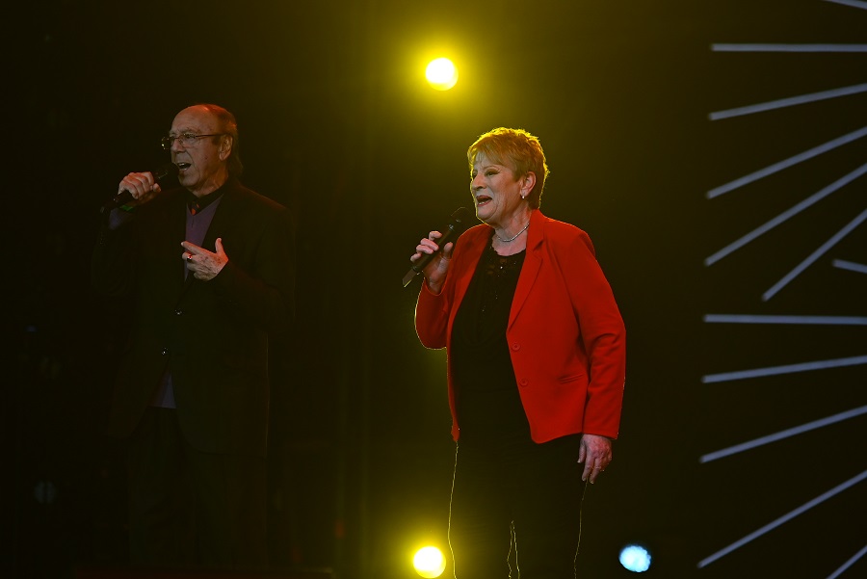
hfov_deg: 6.9
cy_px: 290
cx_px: 434
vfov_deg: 4.6
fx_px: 7228
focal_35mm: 300
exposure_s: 1/400
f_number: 3.2
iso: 280
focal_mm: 200
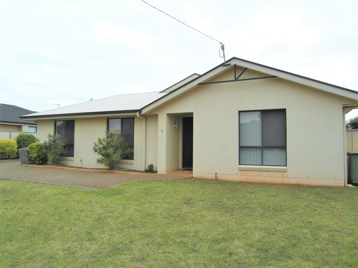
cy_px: 134
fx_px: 248
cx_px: 179
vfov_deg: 56.8
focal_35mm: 24
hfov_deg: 71.6
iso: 100
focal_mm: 4.4
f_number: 4
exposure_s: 1/500
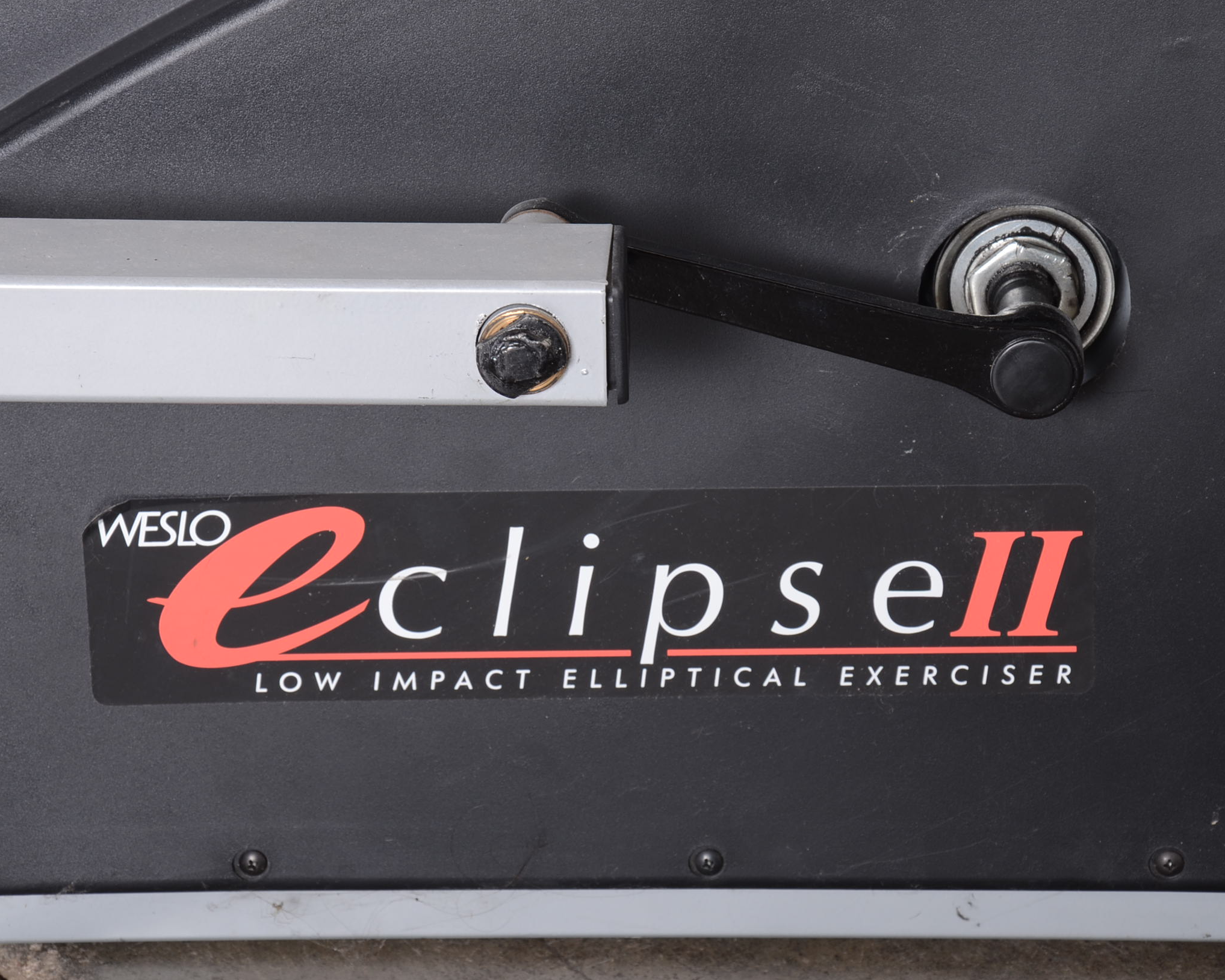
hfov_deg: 13.3
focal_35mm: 145
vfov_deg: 10.7
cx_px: 672
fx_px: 5241
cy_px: 489
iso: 160
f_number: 10
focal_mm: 85
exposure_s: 1/160
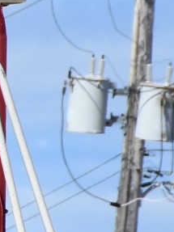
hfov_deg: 1.1
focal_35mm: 1358
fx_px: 9108
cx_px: -909
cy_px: 107
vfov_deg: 1.5
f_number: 8
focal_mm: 90
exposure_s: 1/500
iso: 125
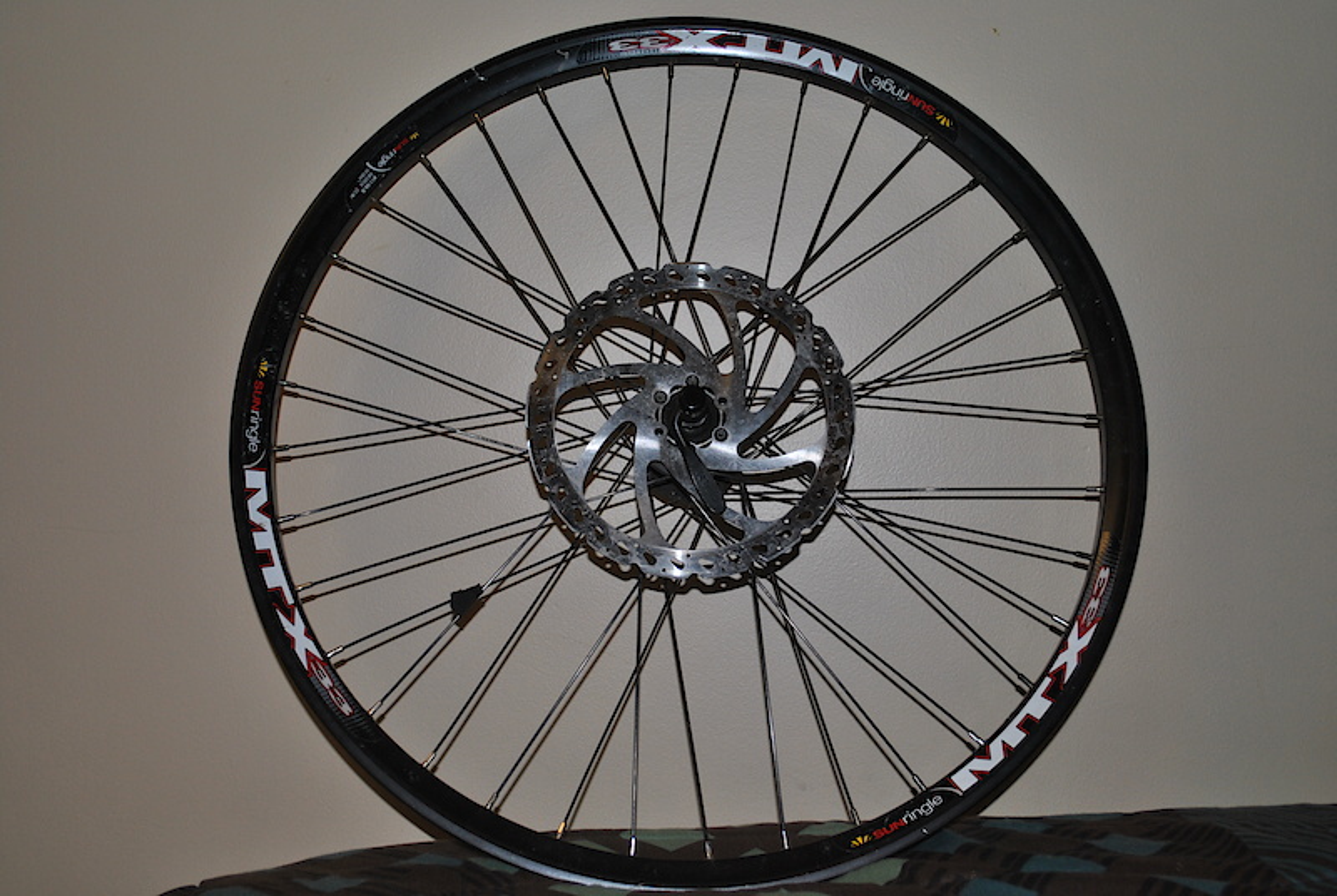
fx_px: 1785
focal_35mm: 48
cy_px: 448
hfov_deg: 41.1
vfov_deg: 28.2
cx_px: 668
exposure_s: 1/60
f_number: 4.8
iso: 200
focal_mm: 32
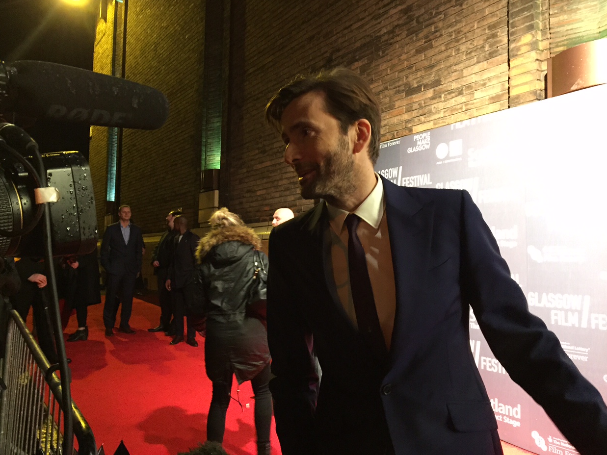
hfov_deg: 59.9
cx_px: 294
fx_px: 526
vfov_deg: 46.8
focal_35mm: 30
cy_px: 221
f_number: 2.2
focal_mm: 4.15
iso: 250
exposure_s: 1/25
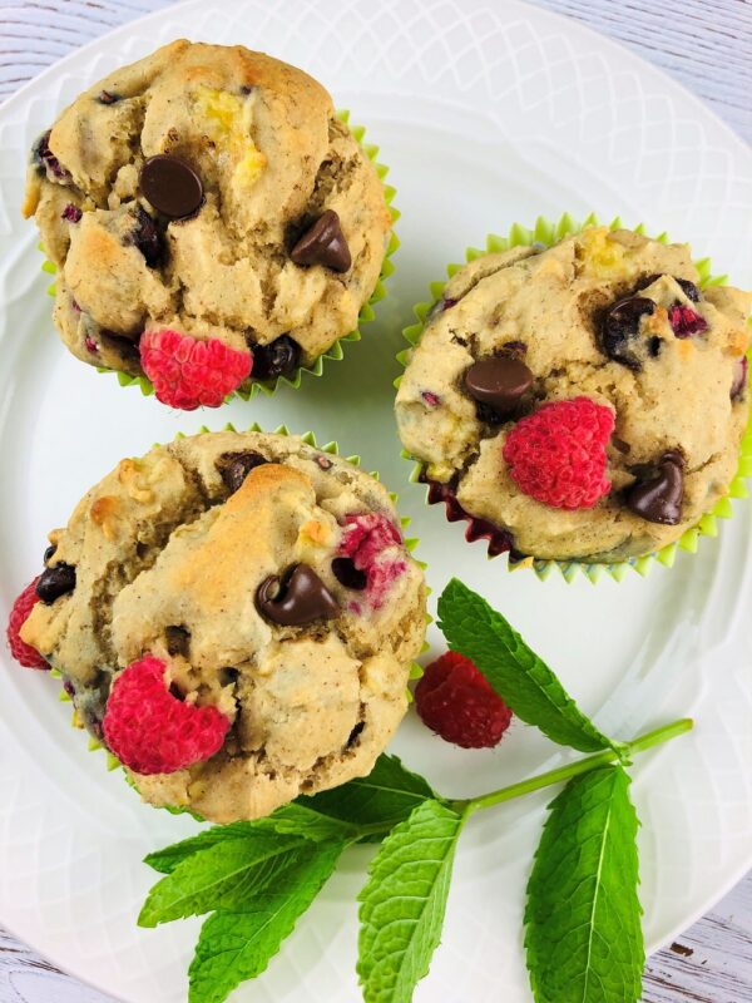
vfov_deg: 63.4
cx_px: 376
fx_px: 811
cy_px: 502
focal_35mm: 28
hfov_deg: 49.7
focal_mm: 3.99
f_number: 1.8
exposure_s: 1/120
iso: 32
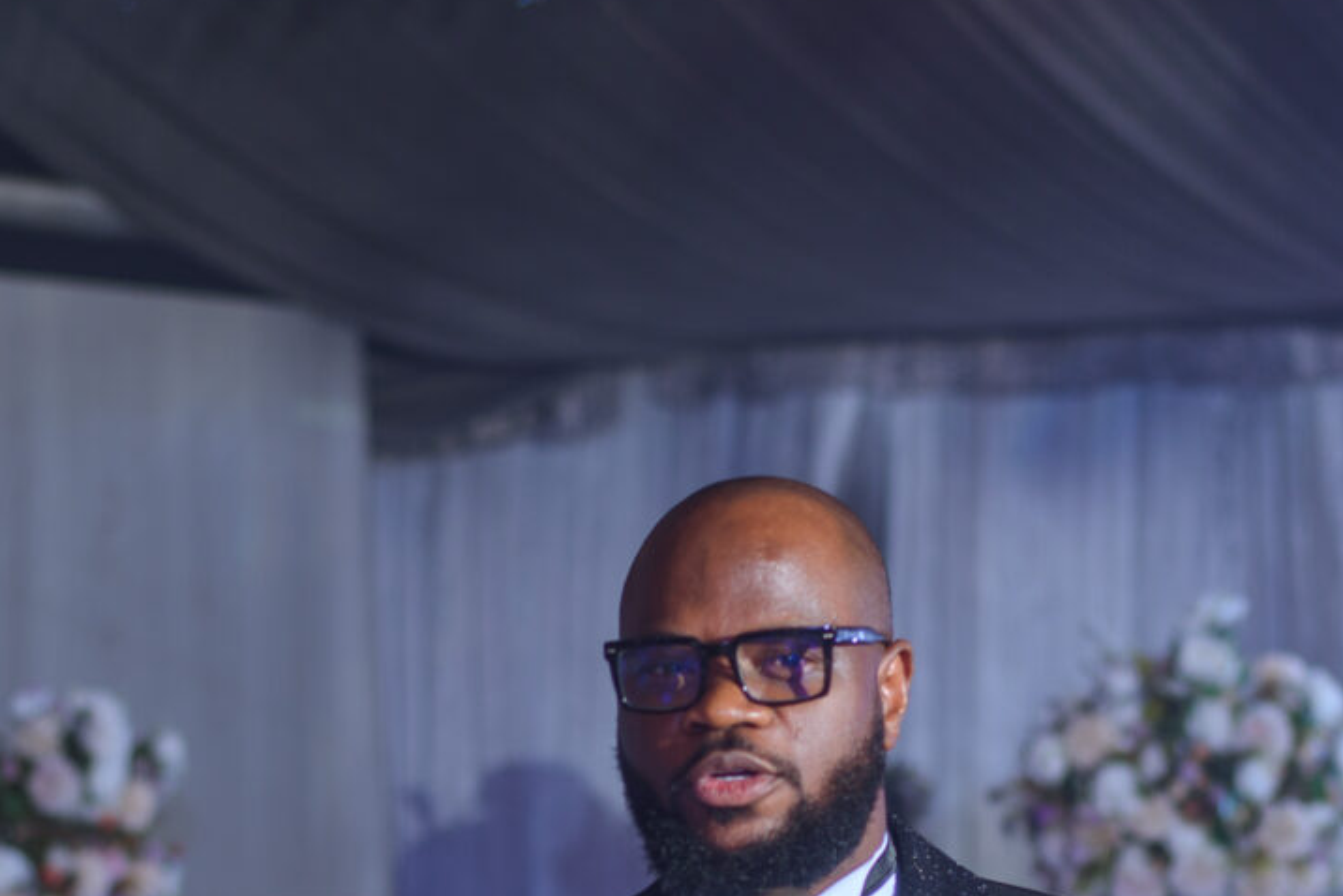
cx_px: 747
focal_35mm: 143
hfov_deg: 14.3
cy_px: 1028
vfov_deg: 9.5
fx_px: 5337
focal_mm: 50
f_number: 2.8
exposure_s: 1/200
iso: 100
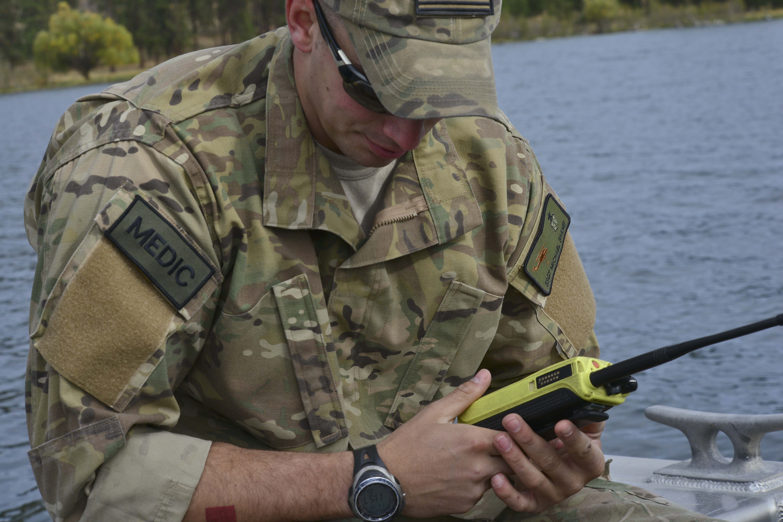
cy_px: 261
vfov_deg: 17.1
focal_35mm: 80
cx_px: 392
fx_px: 1740
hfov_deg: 25.4
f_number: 14
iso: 320
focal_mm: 80
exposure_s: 1/500
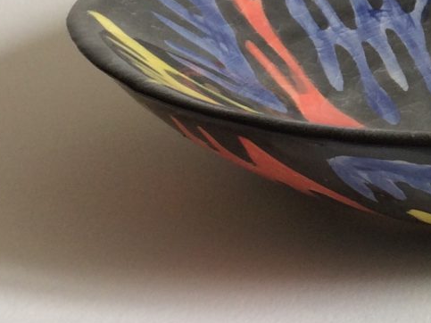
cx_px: 572
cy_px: -24
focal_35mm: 123
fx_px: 1531
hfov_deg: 15.2
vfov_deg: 11.9
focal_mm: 4.15
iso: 50
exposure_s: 1/50
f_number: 2.2
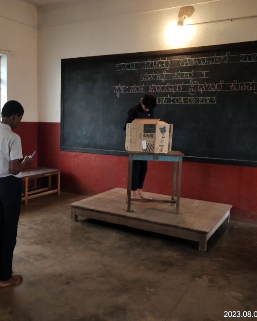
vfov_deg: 45.8
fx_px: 380
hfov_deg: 36.8
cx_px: 78
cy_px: 163
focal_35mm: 40
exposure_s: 1/50
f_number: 1.8
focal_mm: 3.95
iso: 267
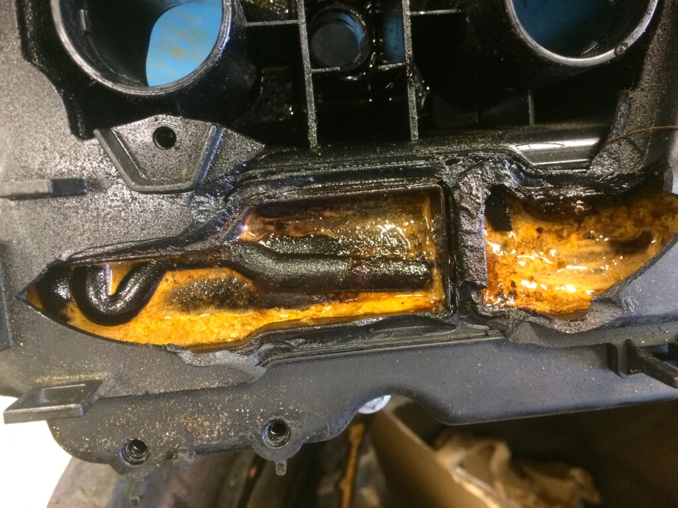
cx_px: 339
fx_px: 568
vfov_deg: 48.2
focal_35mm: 29
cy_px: 254
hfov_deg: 61.7
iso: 320
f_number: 2.2
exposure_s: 1/17
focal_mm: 4.15
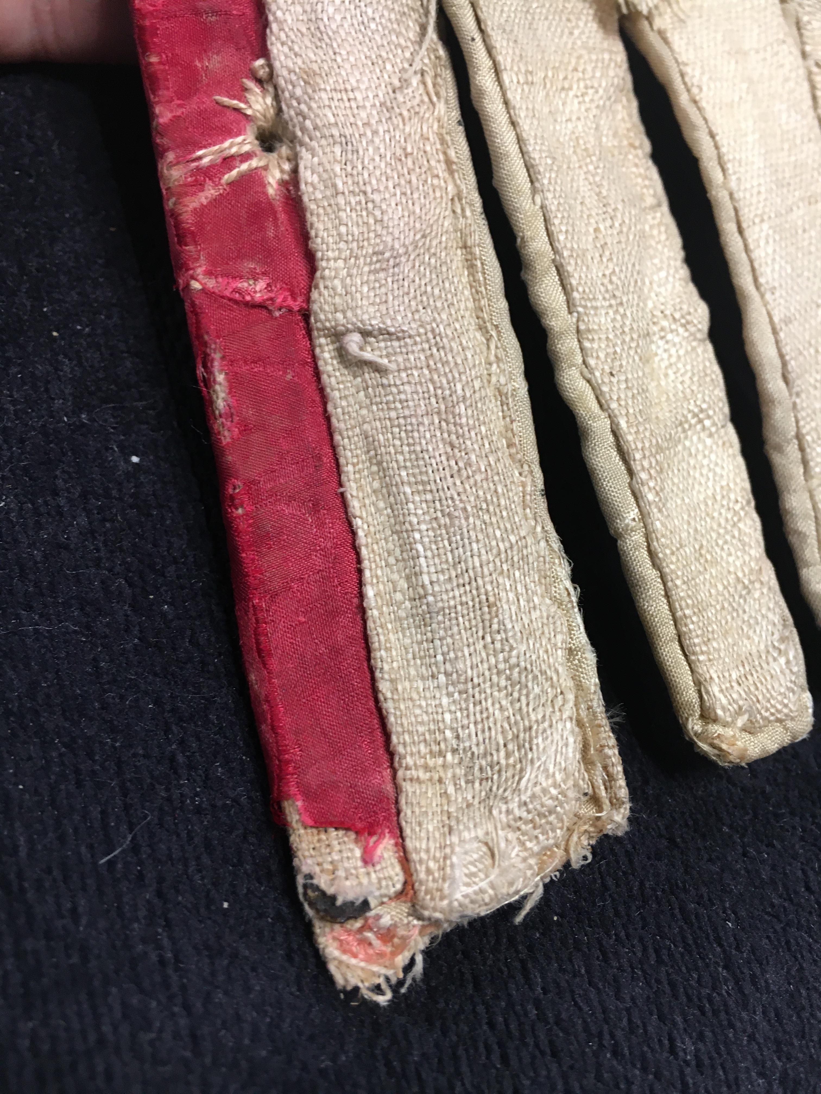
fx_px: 917
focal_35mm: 29
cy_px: 547
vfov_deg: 61.7
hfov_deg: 48.2
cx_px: 410
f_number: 2.2
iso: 80
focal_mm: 4.15
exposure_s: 1/30
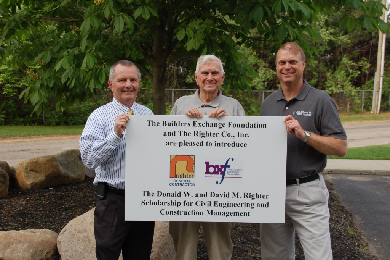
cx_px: 195
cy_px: 130
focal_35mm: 46
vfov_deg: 28.9
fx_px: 503
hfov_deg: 42.4
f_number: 7.1
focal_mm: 31
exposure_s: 1/200
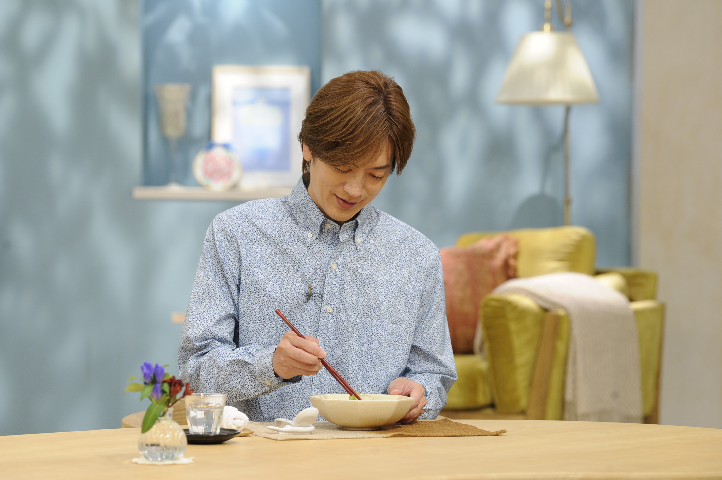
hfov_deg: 13.7
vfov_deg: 9.1
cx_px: 361
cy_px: 240
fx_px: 3006
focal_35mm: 150
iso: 1600
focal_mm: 150
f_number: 5
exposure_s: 1/125
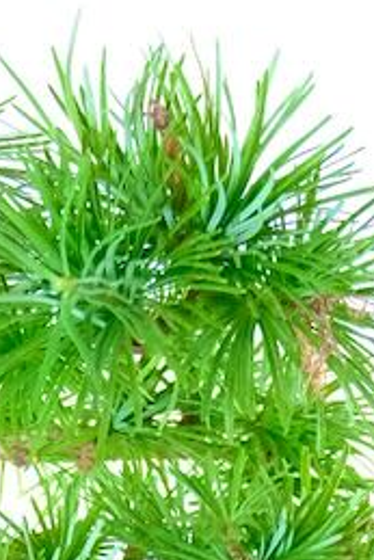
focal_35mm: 637
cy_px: 1168
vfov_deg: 3.2
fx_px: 9913
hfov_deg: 2.2
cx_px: -383
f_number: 5
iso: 2500
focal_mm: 86
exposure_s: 1/50
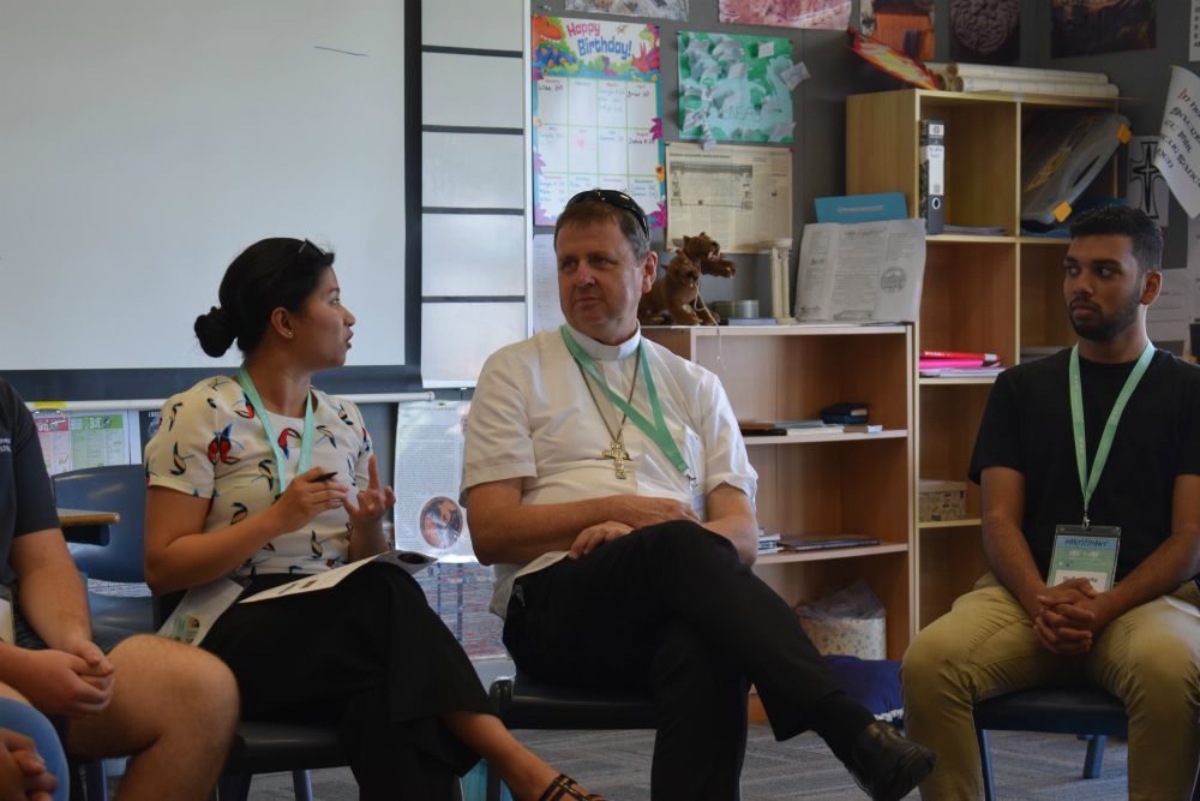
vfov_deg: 16.6
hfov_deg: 24.6
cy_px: 400
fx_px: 2750
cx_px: 600
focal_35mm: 82
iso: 450
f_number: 5.6
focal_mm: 55
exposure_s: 1/60
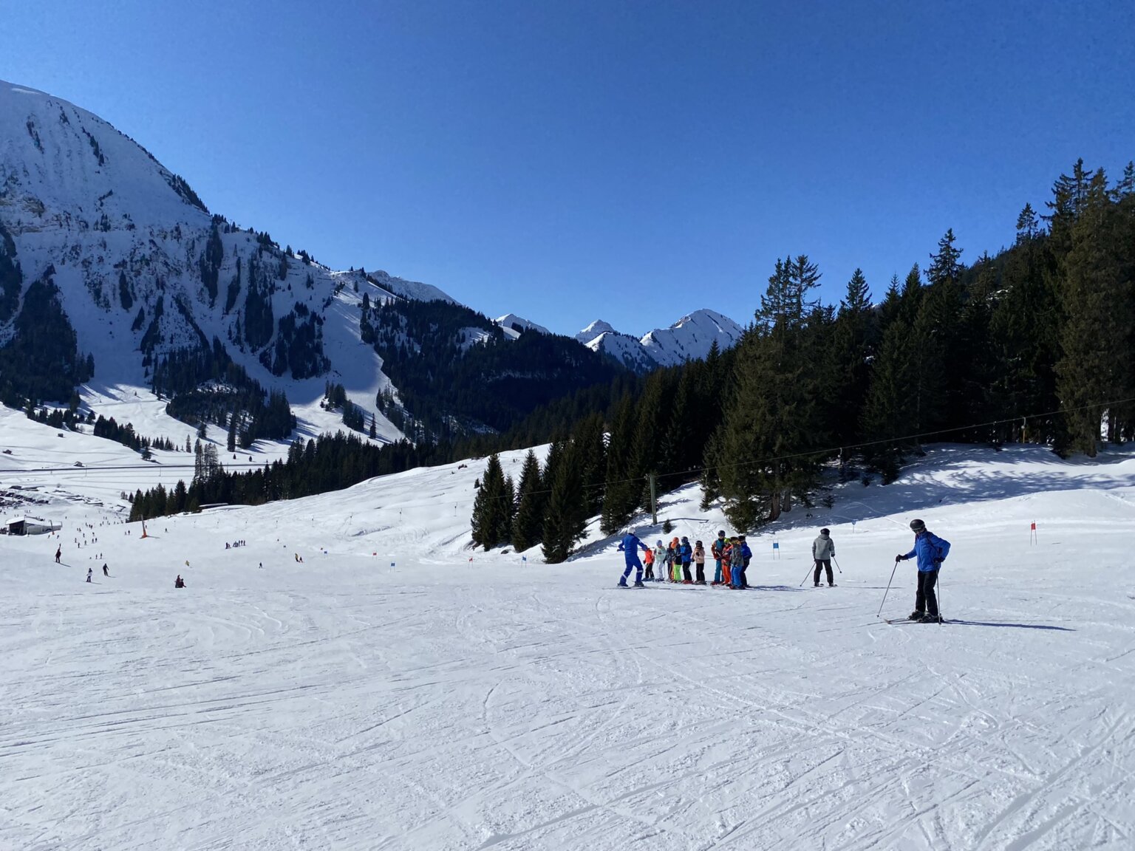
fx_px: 852
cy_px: 426
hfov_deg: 67.3
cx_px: 568
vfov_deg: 53.1
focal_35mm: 26
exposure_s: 1/8850
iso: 32
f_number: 1.8
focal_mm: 4.25
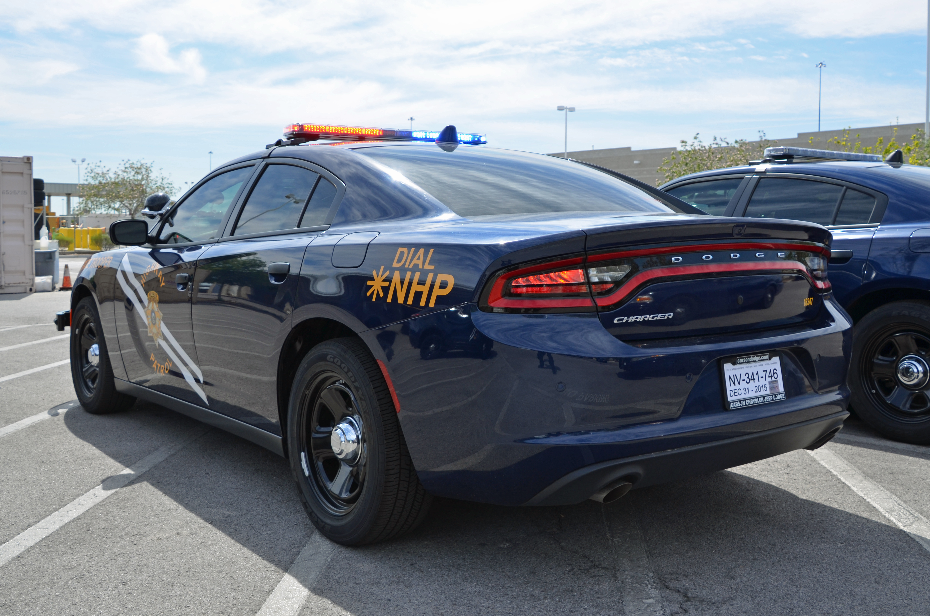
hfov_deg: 57.3
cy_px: 308
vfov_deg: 39.8
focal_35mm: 33
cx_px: 465
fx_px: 851
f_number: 8
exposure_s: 1/250
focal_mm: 22
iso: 125
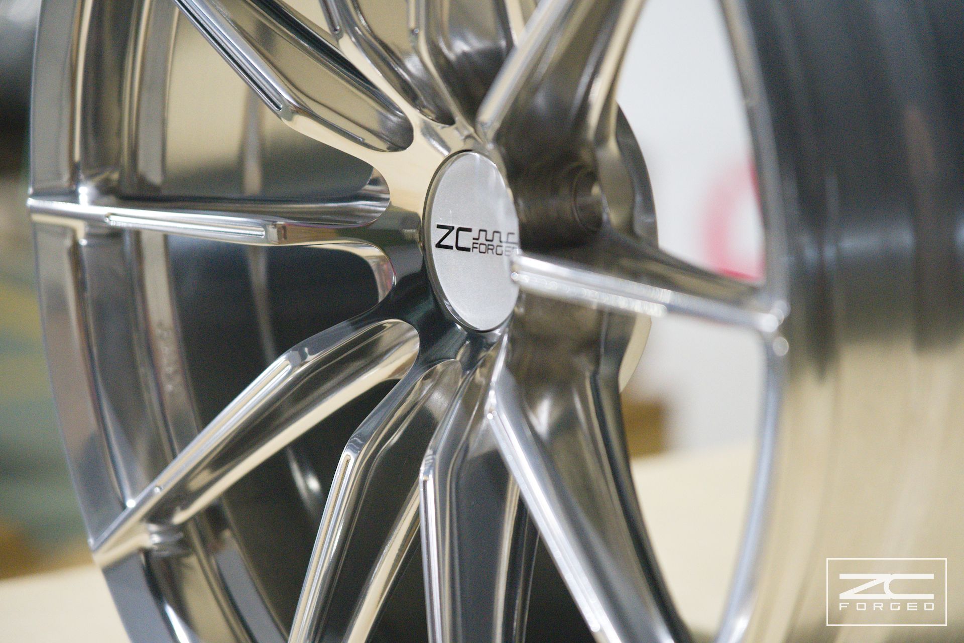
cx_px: 482
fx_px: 2811
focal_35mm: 105
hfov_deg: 19.5
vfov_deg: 13.0
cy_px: 322
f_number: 4
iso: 6400
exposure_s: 1/160
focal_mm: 105
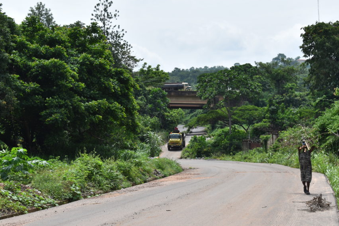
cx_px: 191
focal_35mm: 100
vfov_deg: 13.7
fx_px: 938
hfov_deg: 20.5
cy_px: 124
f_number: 10
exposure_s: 1/200
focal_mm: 55
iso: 100
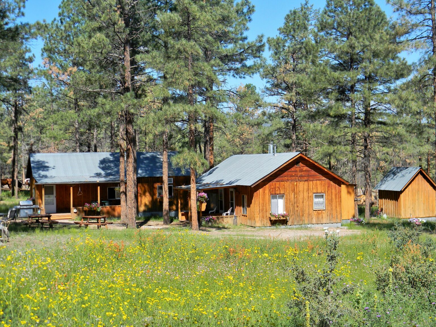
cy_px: 164
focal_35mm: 56
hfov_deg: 34.3
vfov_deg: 26.1
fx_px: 705
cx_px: 218
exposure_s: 1/478
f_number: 4.1
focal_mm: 10.1
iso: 80
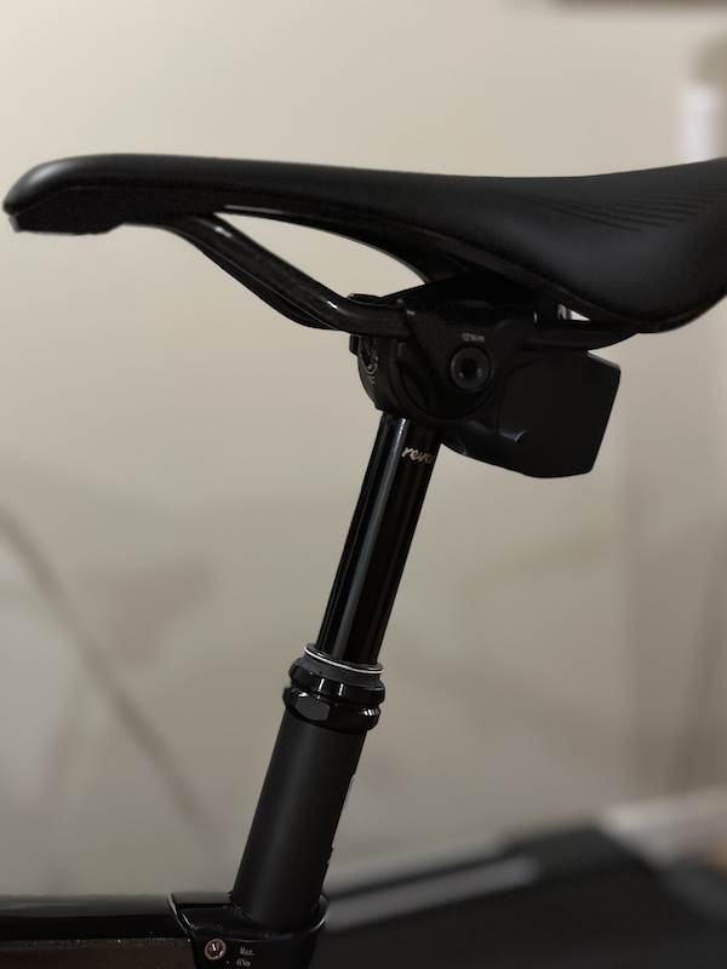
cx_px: 364
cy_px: 484
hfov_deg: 30.3
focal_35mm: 48
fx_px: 1344
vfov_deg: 39.7
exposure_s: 1/30
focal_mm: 6.86
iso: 800
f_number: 1.78
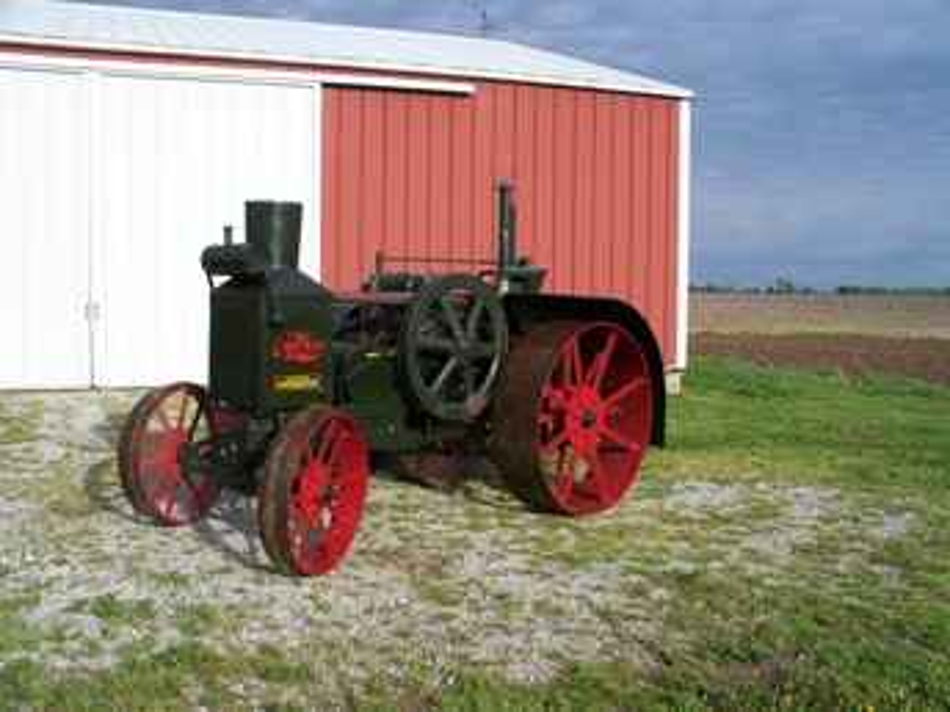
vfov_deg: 39.7
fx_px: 988
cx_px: 475
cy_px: 356
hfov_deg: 51.4
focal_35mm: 36
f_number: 5
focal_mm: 7.54
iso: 64
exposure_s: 1/320
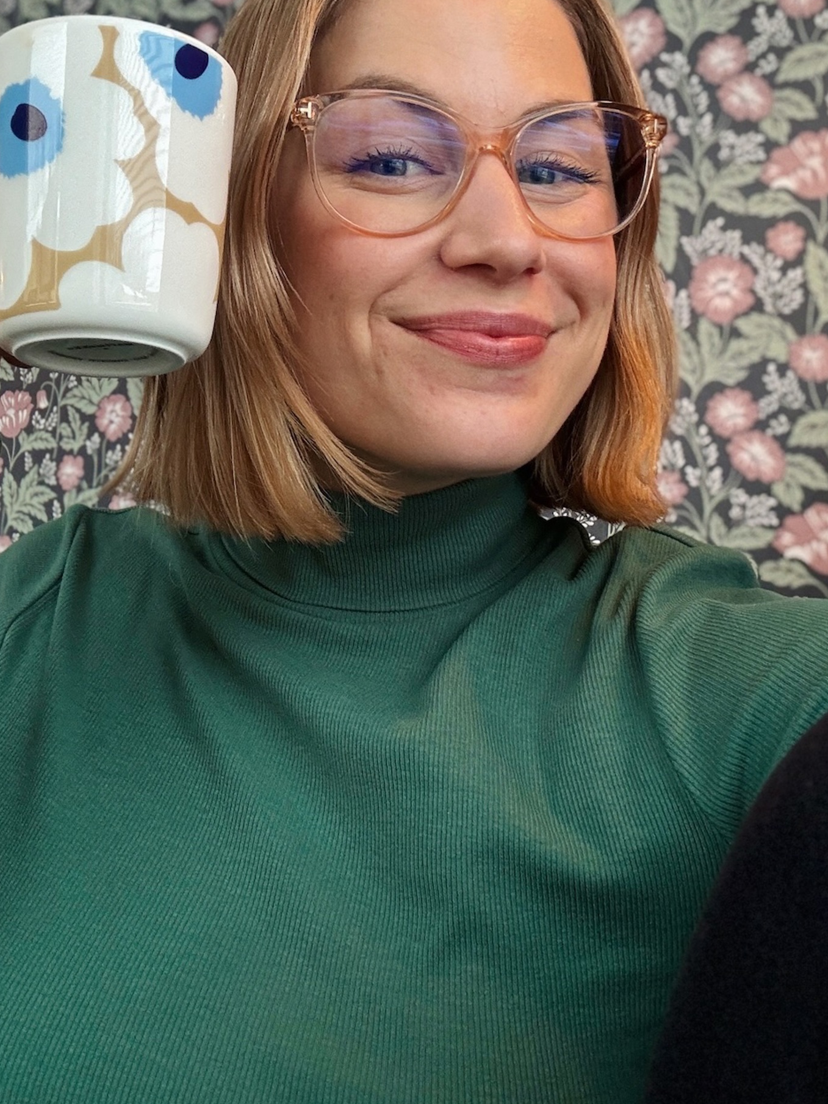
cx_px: 359
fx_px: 1340
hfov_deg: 34.3
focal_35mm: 42
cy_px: 385
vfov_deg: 44.3
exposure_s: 1/50
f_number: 1.9
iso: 160
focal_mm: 2.69
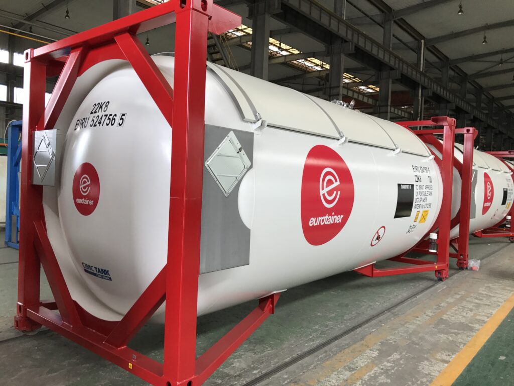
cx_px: 257
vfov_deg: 49.7
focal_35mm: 28
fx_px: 416
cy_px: 193
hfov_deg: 63.4
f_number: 1.8
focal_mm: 3.99
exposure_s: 1/120
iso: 40
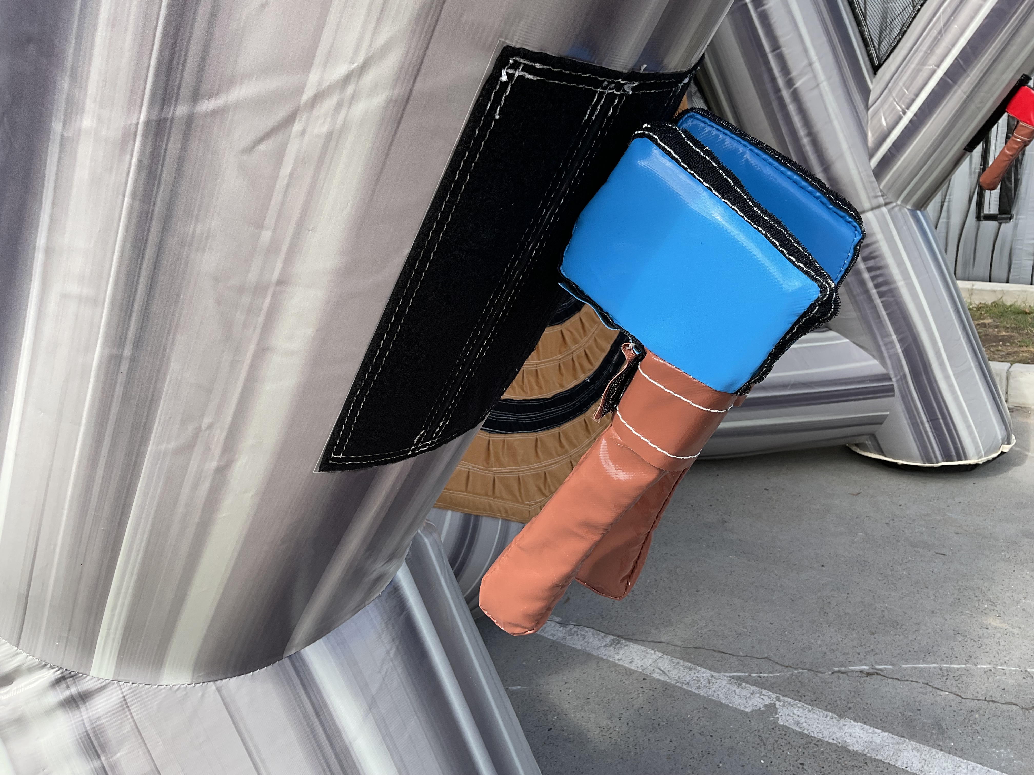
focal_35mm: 29
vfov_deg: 48.2
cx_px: 517
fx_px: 866
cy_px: 388
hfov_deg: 61.7
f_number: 1.8
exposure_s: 1/568
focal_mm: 3
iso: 16
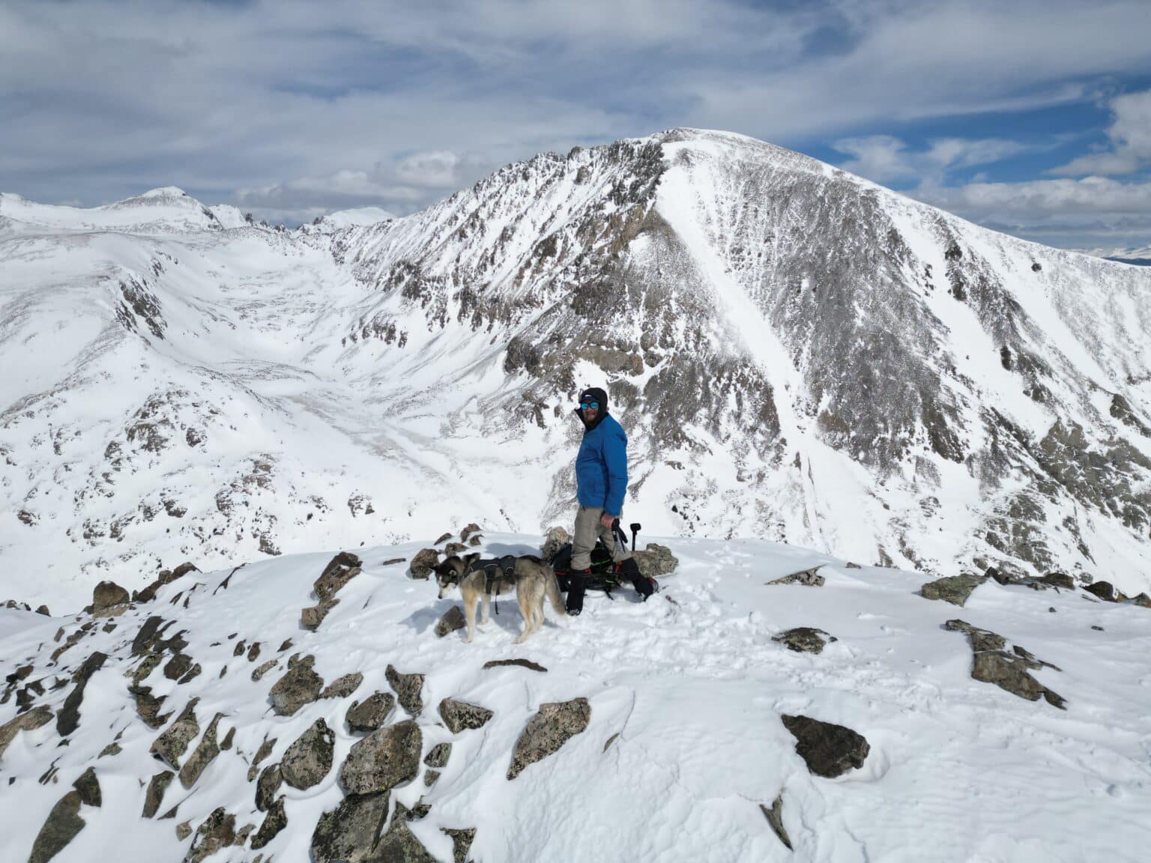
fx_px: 798
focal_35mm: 24
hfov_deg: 71.6
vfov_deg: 56.8
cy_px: 432
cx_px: 576
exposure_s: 1/8000
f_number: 1.7
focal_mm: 6.72
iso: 110
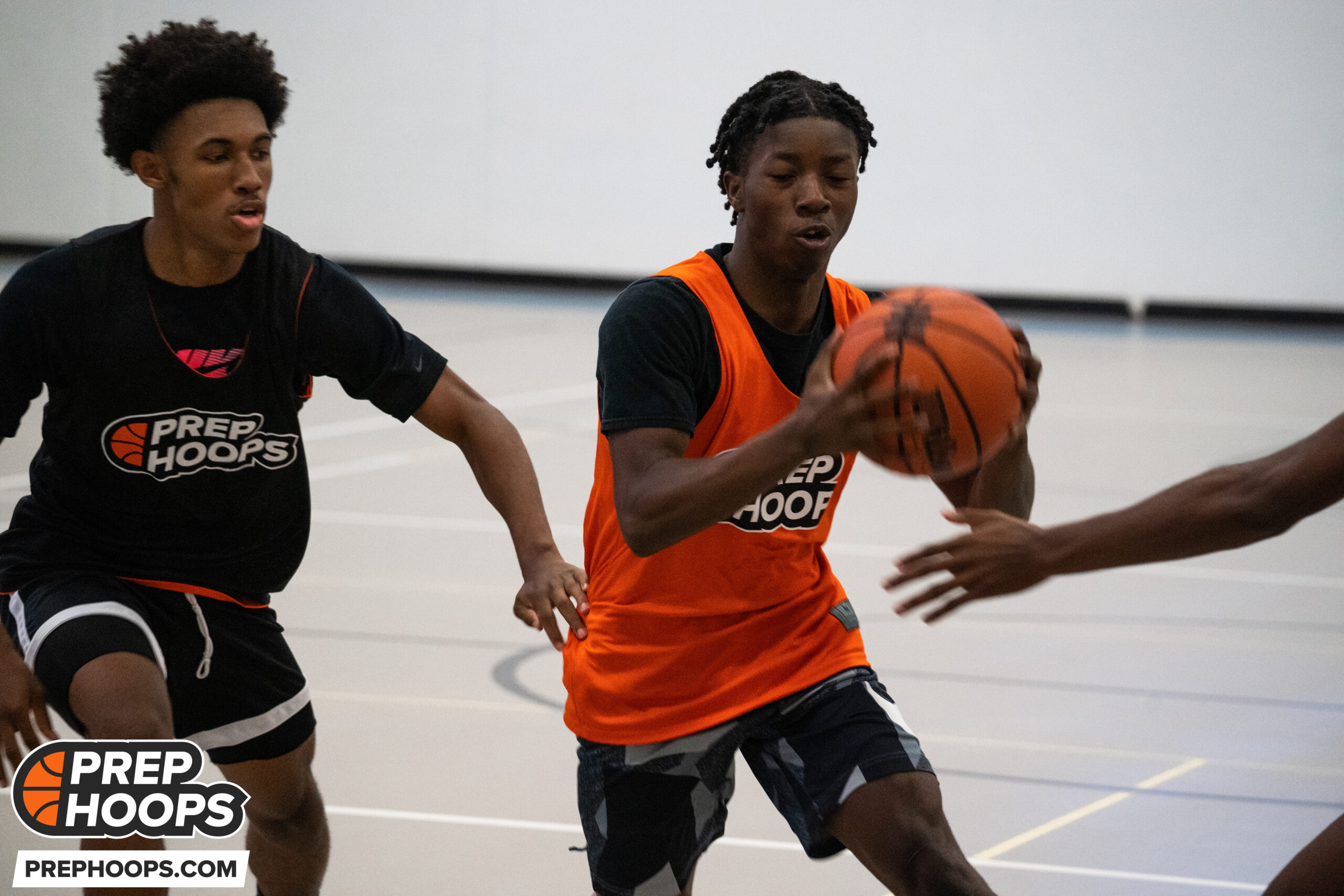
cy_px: 448
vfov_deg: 7.7
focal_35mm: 179
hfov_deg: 11.5
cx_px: 672
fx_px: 6668
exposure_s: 1/320
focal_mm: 178.6
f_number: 5.6
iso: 6400
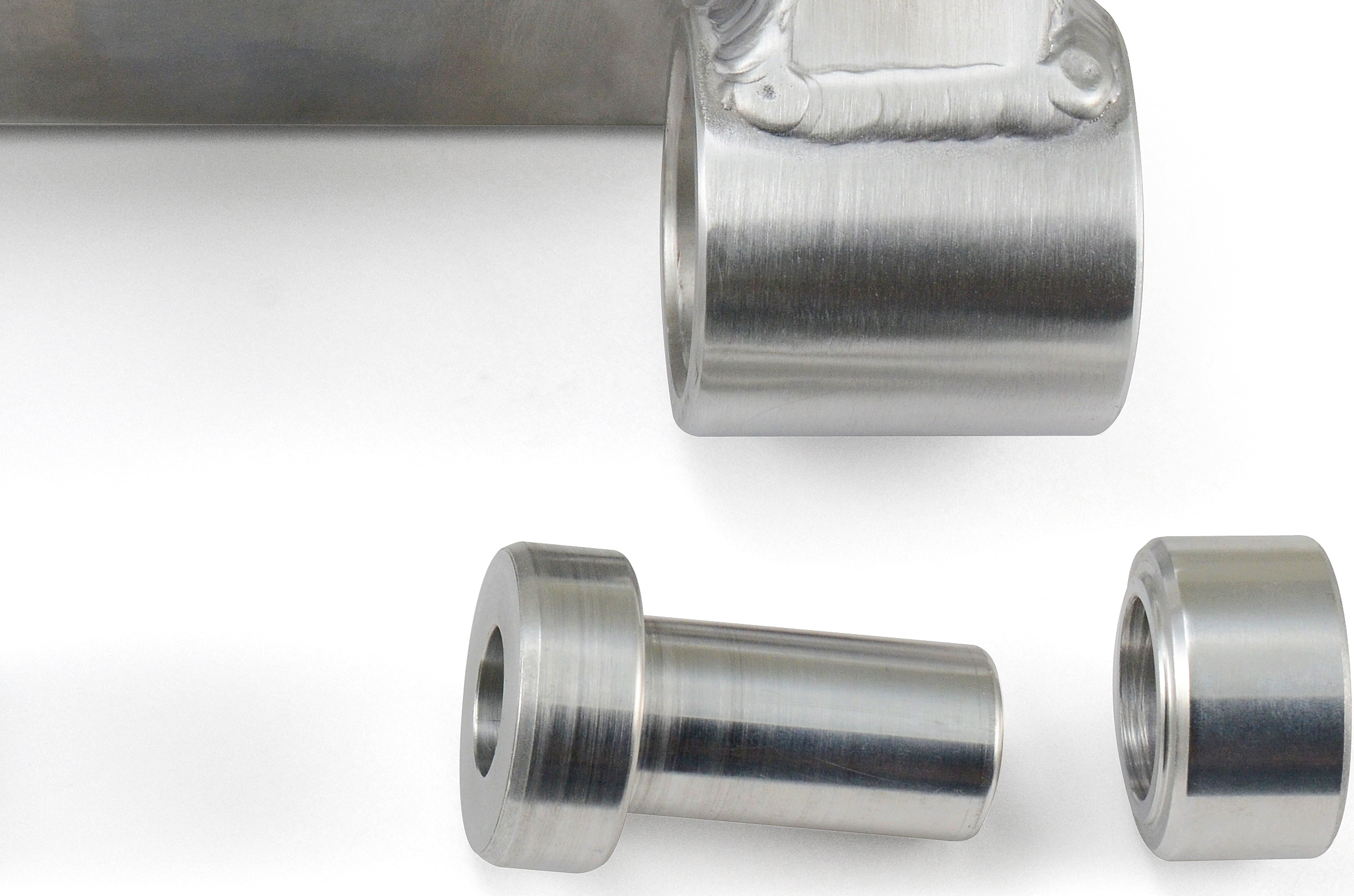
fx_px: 5104
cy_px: 286
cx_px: 201
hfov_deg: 15.0
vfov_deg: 10.0
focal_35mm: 136
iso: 800
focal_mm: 44
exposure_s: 1/80
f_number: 11
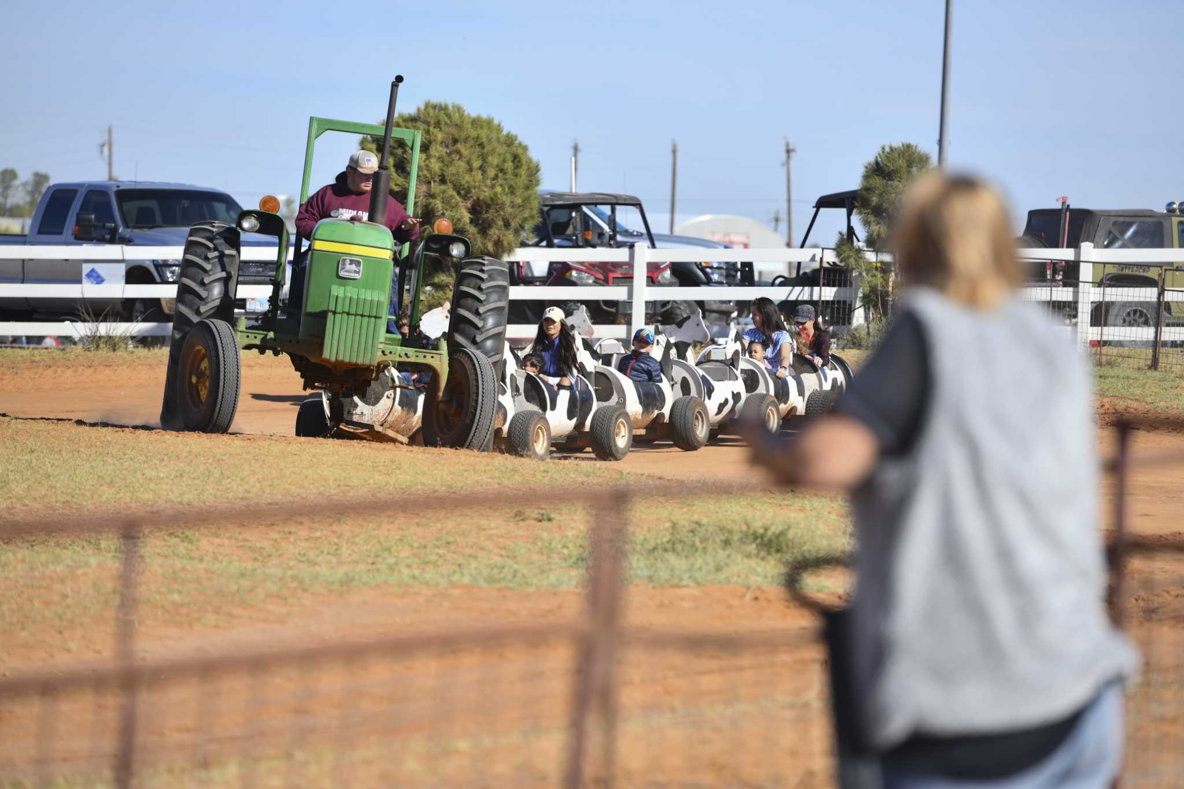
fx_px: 5755
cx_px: 592
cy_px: 394
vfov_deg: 7.8
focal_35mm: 175
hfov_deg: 11.7
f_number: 5.6
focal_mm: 175
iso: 100
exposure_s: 1/1000
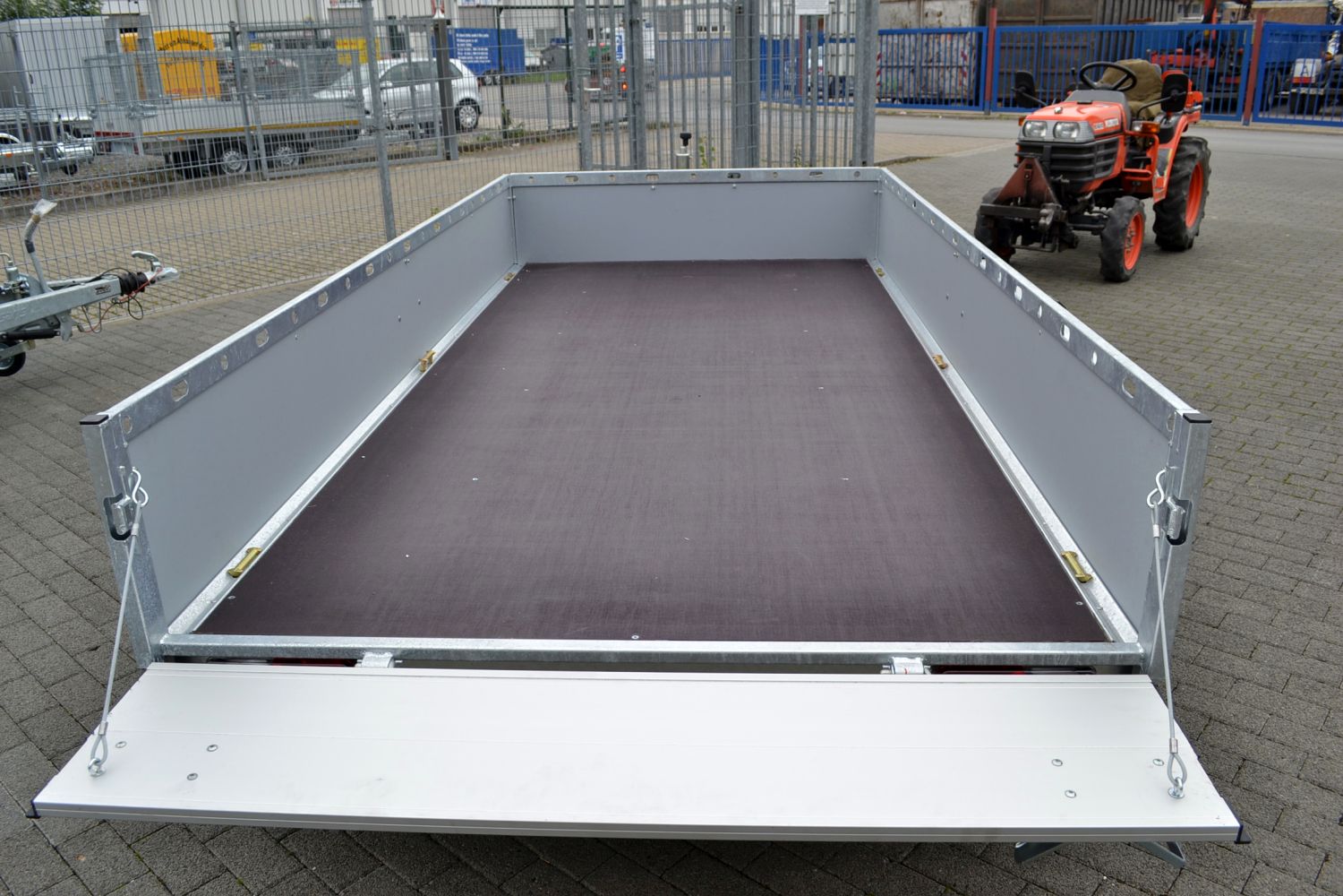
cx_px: 672
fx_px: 1007
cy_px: 448
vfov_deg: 47.9
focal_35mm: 27
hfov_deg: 67.4
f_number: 6.3
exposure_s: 1/80
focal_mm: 18
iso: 100
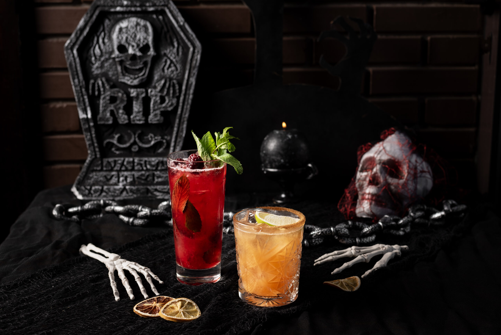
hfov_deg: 39.6
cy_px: 168
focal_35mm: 50
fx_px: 696
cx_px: 250
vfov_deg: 27.0
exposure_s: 1/320
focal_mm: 50
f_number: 6.3
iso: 320
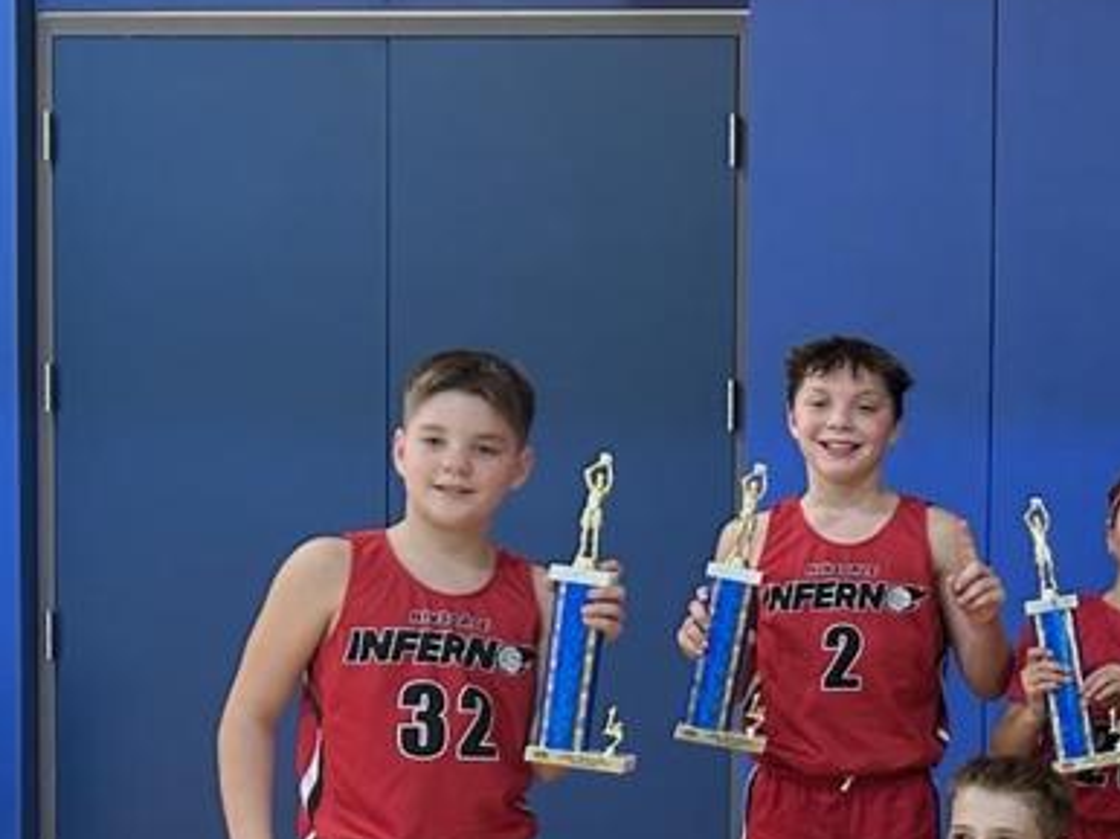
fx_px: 2231
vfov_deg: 21.1
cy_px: 624
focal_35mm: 69
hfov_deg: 24.9
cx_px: 1407
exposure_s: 1/60
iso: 400
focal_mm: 5.7
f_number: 1.5
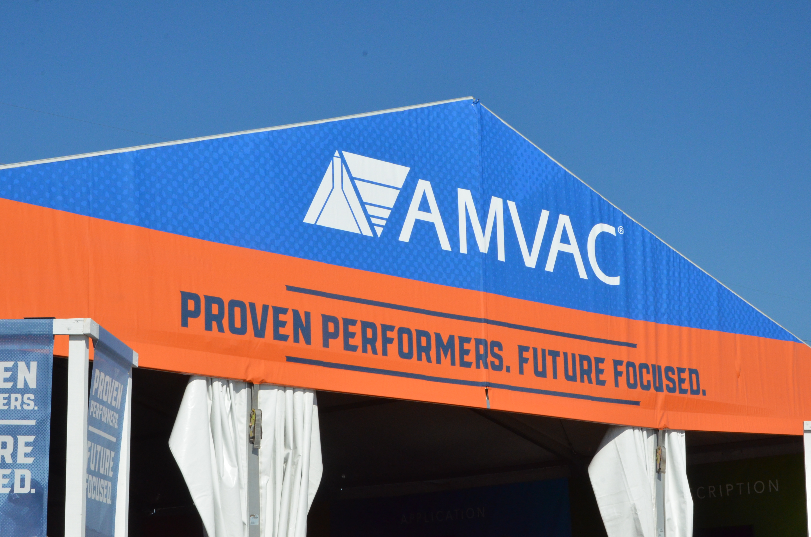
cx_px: 406
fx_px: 1551
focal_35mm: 69
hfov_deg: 29.3
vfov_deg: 19.6
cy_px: 268
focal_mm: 46
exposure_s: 1/1250
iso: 1600
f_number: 18
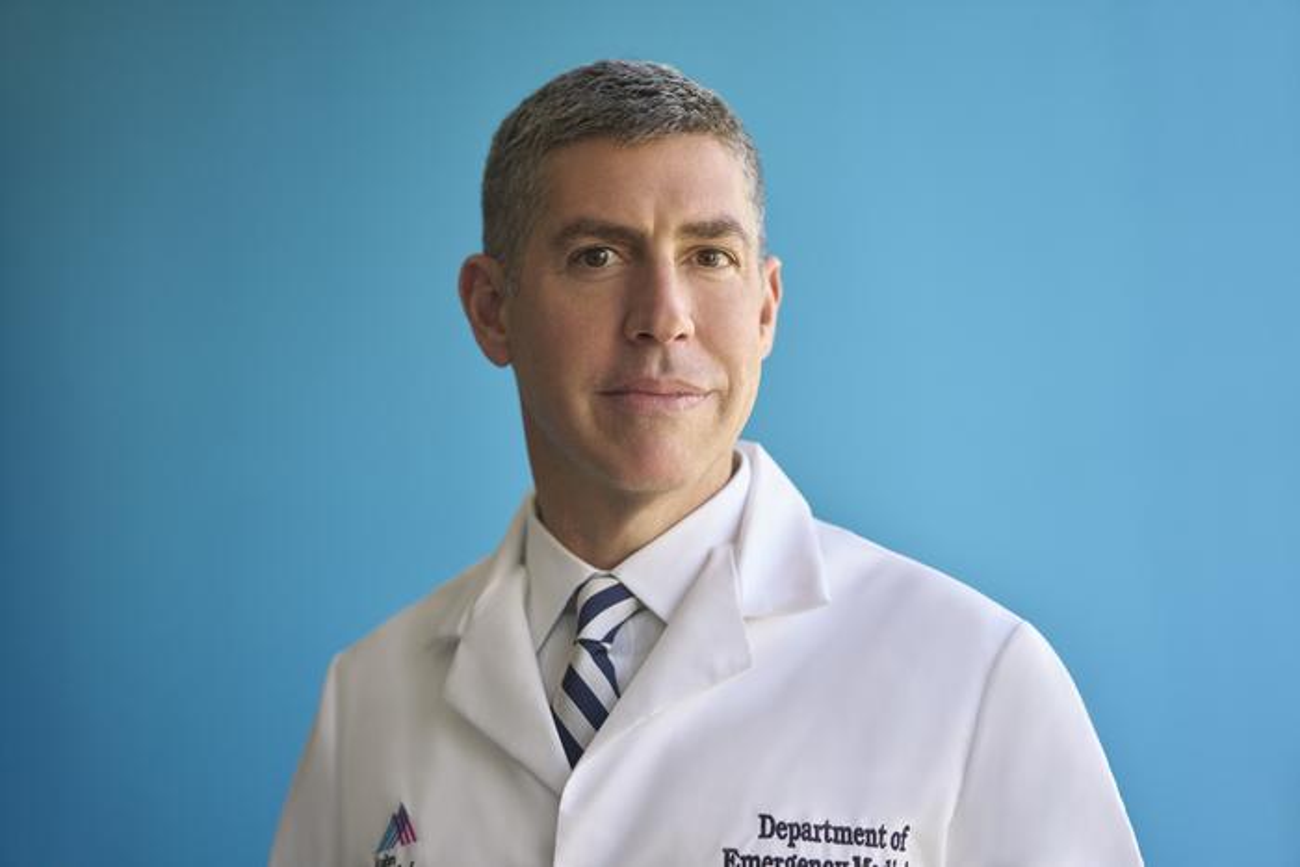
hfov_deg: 36.2
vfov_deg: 24.6
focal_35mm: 55
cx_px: 650
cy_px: 434
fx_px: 1986
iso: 1600
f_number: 2.2
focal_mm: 55
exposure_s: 1/1000
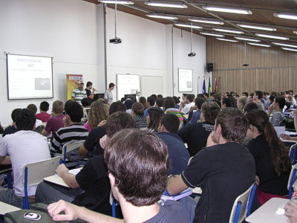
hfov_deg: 49.0
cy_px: 112
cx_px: 148
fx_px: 326
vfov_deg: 37.7
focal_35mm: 38
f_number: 2.8
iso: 263
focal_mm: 5.8
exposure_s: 1/29.8
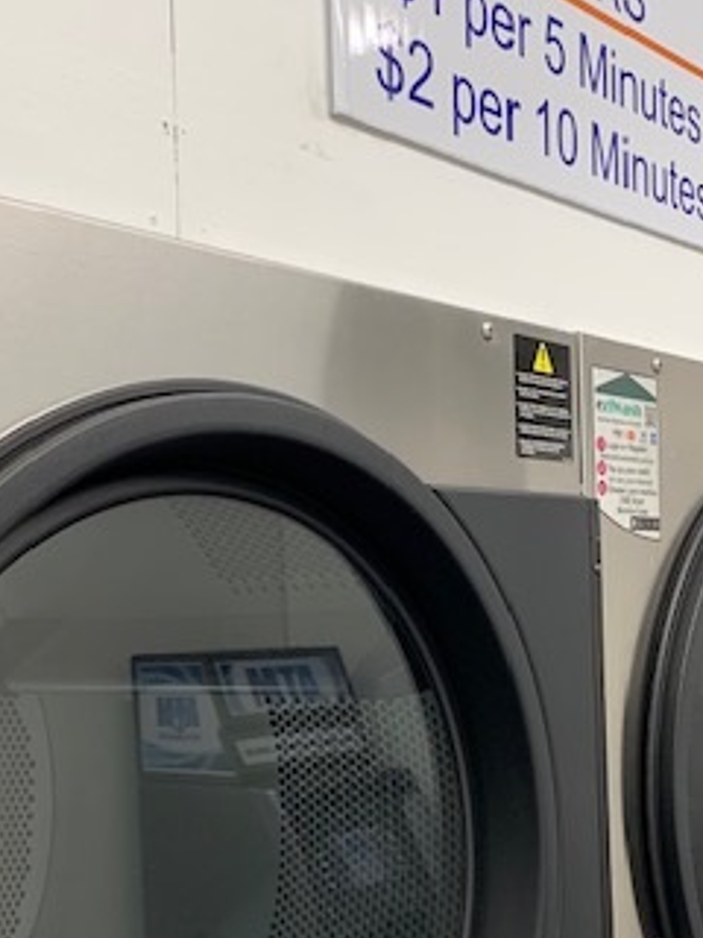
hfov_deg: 28.0
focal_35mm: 52
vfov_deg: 36.2
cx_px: 390
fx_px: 1408
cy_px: 677
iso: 50
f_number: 1.8
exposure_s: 1/100
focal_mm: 4.25
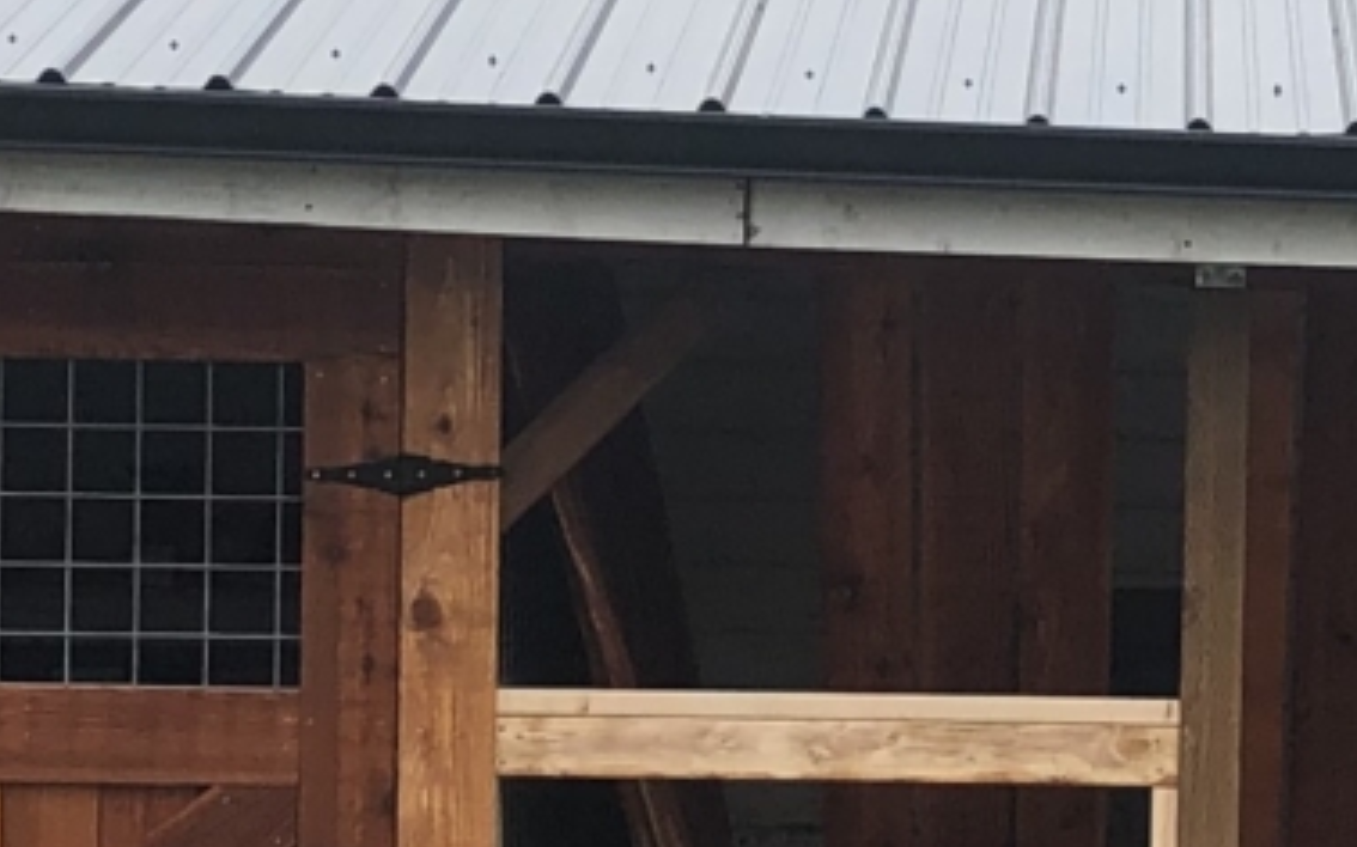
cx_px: 1274
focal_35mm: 161
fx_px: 5952
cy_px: 556
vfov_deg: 8.1
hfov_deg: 12.9
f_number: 1.8
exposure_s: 1/714
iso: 20
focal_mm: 3.99
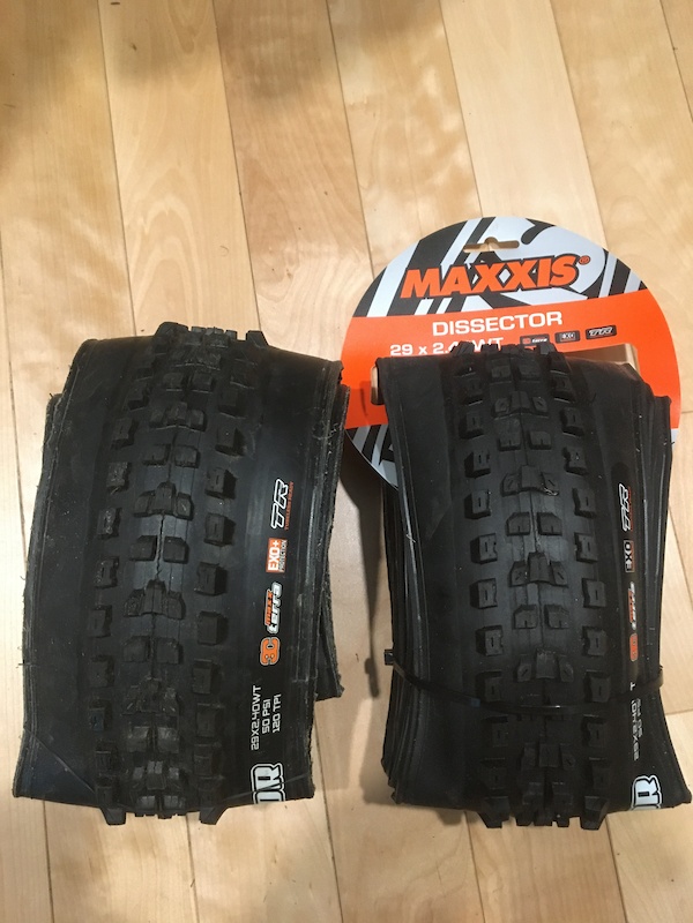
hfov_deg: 48.2
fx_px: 774
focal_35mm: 29
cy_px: 462
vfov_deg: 61.7
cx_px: 346
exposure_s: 1/15
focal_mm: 4.15
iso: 250
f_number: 2.2
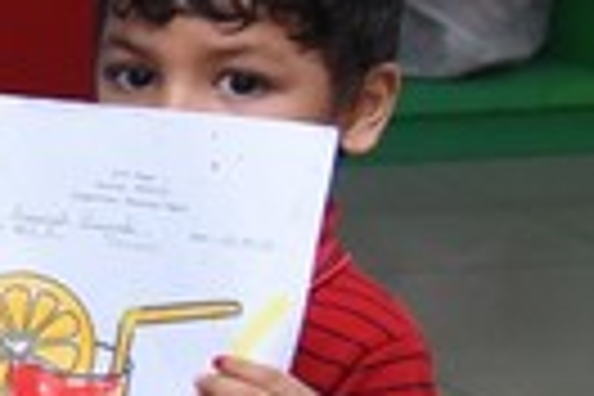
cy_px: 364
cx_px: -1332
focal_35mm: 219
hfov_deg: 7.8
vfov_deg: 6.3
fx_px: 3613
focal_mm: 32
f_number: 4.5
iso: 2000
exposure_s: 1/200
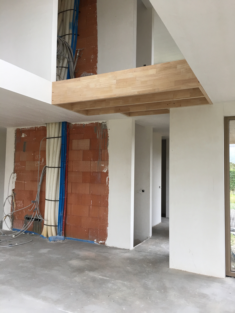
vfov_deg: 61.7
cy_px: 156
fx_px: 262
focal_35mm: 29
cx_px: 118
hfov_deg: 48.2
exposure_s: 1/33
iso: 25
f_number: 2.2
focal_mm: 4.15
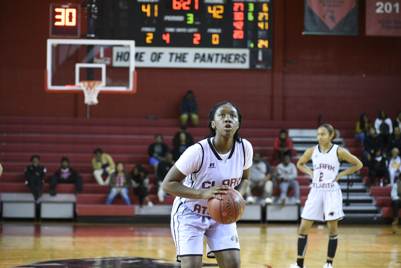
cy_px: 134
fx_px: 1360
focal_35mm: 122
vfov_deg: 11.2
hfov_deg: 16.8
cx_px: 200
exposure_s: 1/320
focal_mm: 122
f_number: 4.8
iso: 6400
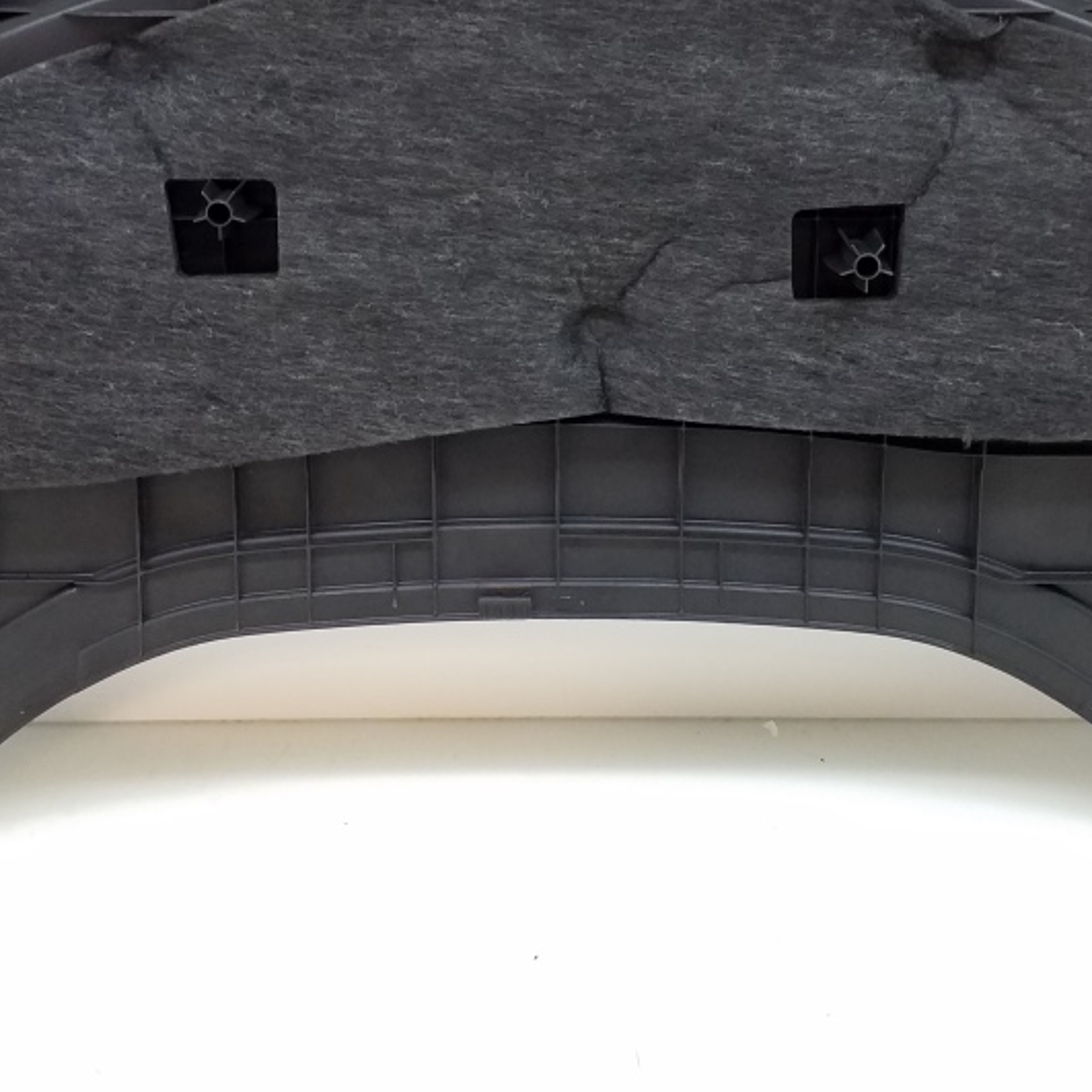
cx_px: 531
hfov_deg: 36.8
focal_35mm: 46
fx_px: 1642
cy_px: 306
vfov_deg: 36.1
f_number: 1.9
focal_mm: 3.6
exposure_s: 1/33
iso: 200
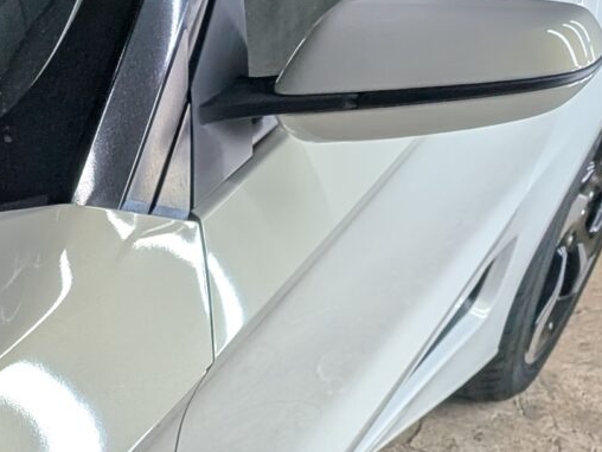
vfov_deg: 12.0
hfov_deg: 13.0
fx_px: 2106
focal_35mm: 121
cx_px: -776
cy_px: 566
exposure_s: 1/60
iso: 32
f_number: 1.68
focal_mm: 6.9
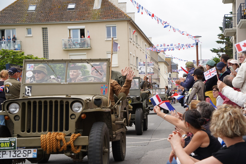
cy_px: 82
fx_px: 547
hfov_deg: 25.4
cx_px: 123
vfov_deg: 17.1
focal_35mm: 80
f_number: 8
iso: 125
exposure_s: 1/160
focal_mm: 80
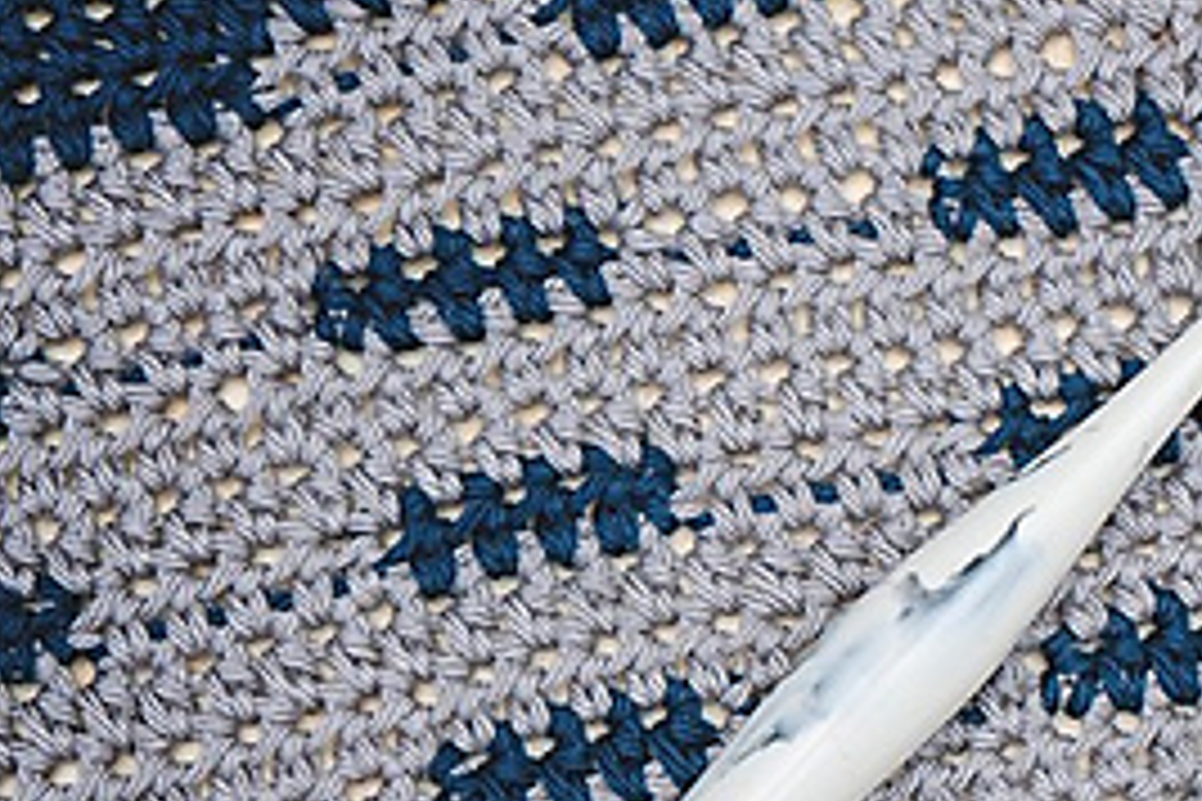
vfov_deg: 10.5
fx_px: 4374
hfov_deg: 15.5
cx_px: 1035
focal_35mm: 131
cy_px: 580
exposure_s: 1/125
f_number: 5.6
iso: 500
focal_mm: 70
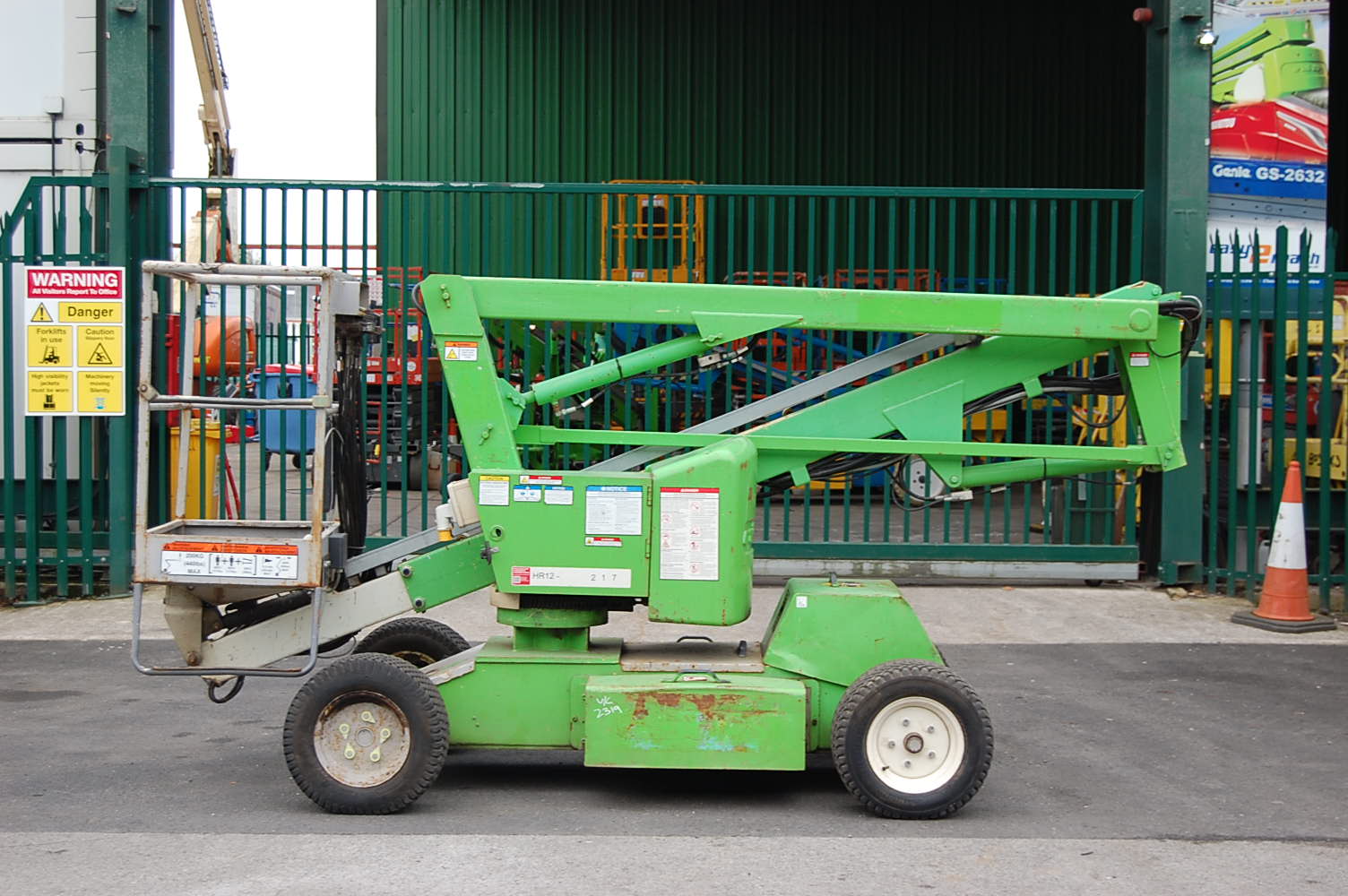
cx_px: 674
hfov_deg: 33.4
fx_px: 2245
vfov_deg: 22.6
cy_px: 448
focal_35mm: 60
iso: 400
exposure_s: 1/50
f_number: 5
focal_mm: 40
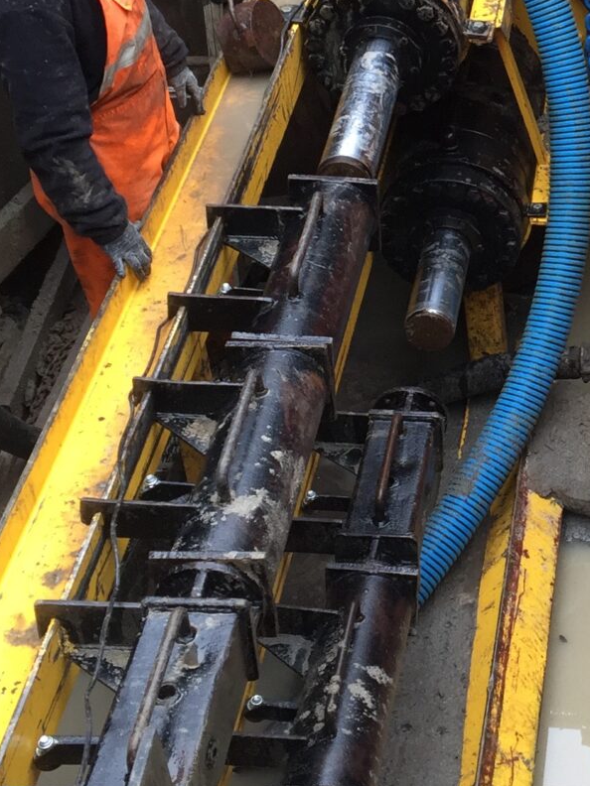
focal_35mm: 75
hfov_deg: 18.8
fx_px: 1704
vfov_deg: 25.4
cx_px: 662
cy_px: 123
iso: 50
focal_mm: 4.15
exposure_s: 1/100
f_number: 2.2
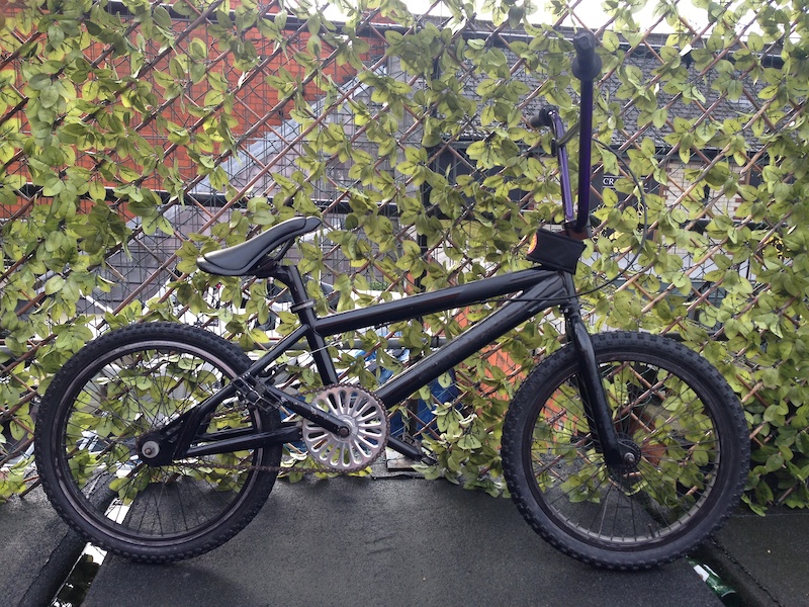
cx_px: 404
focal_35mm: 33
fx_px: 771
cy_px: 304
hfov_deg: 55.4
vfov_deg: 42.9
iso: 50
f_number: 2.4
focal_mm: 4.12
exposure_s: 1/136
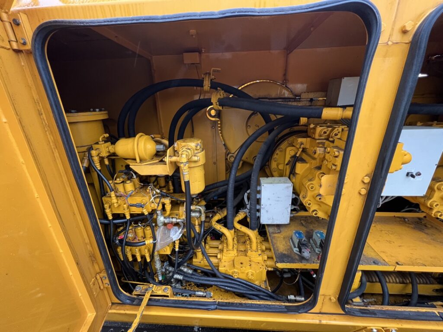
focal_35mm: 13
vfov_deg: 89.9
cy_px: 166
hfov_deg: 106.2
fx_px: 166
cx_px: 222
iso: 250
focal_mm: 1.57
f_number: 1.8
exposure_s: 1/88
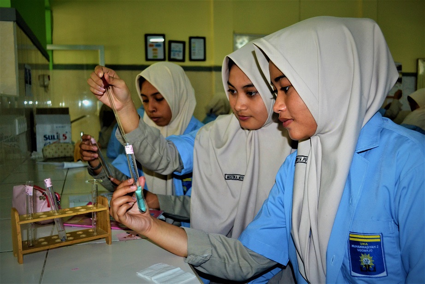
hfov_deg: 57.2
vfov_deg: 40.0
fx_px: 390
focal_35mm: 33
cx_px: 212
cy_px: 142
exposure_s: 1/60
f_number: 4
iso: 900
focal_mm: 22
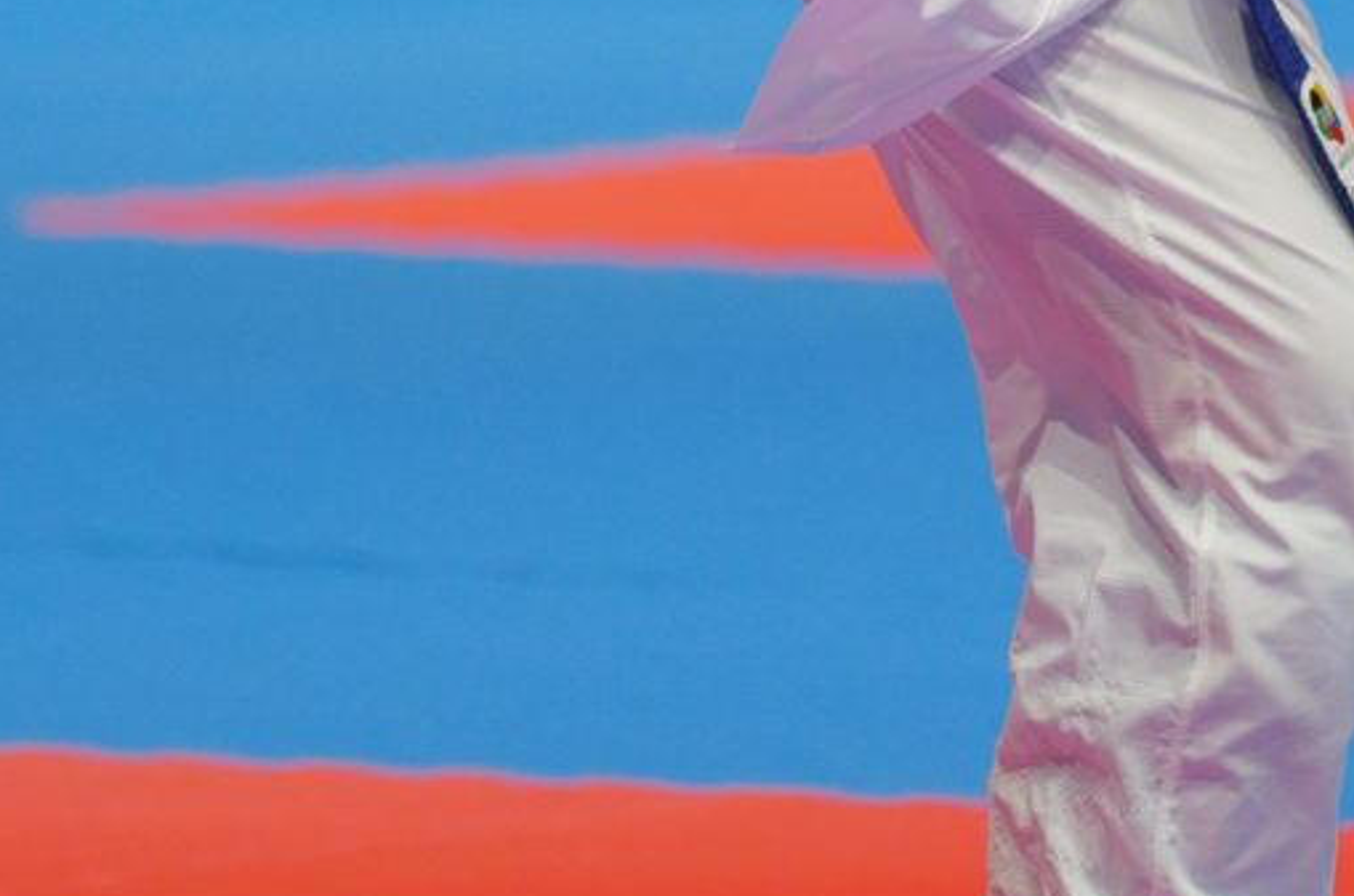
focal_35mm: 805
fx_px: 30211
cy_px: -832
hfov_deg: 2.6
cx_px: 697
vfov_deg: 1.7
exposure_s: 1/1000
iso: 1600
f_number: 2.8
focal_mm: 200
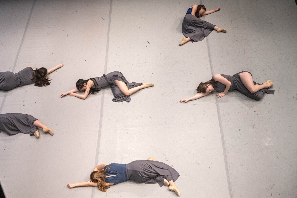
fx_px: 454
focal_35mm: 55
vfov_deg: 24.6
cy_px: 99
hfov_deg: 36.2
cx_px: 148
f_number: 2.8
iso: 5000
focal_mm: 55
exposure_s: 1/800
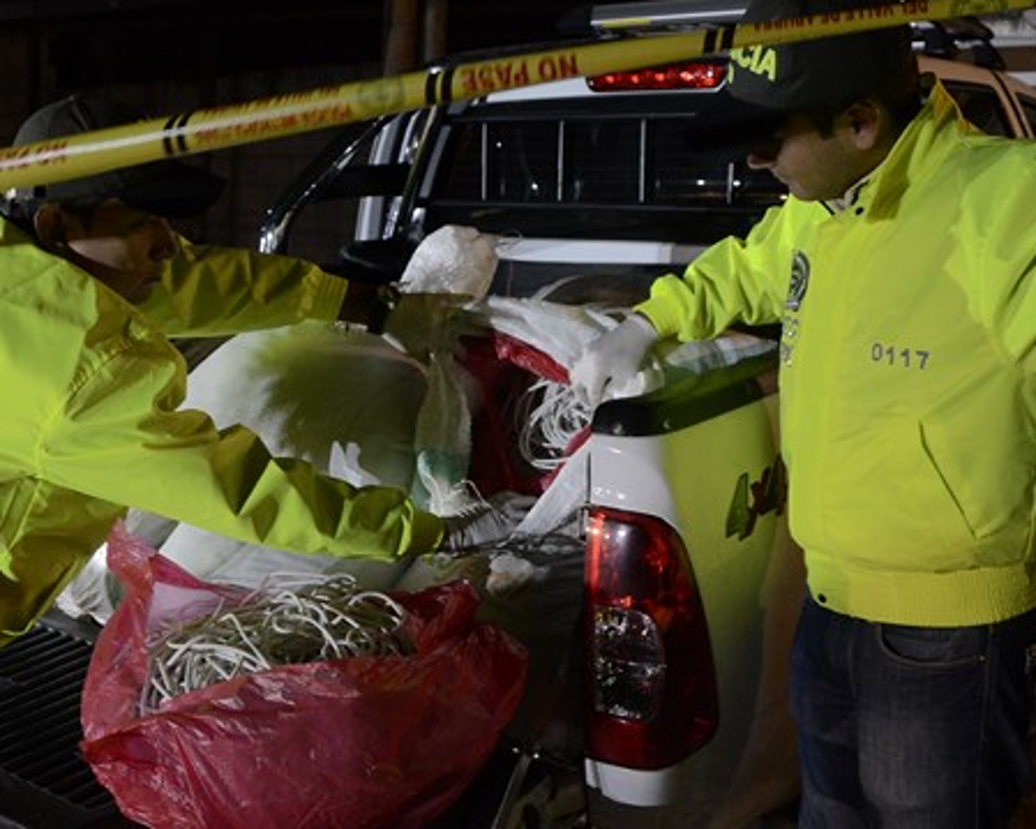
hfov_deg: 45.8
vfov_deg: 37.3
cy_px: 376
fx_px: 1226
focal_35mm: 40
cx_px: 480
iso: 1600
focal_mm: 18
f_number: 3.5
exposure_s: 1/60
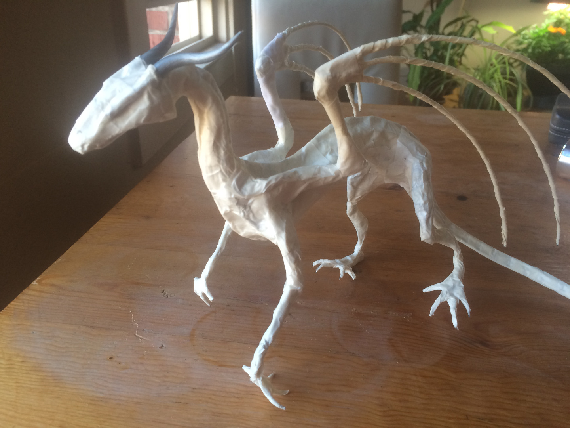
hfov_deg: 61.7
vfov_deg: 48.2
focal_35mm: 29
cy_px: 214
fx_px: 478
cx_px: 285
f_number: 2.2
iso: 64
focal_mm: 4.15
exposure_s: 1/30
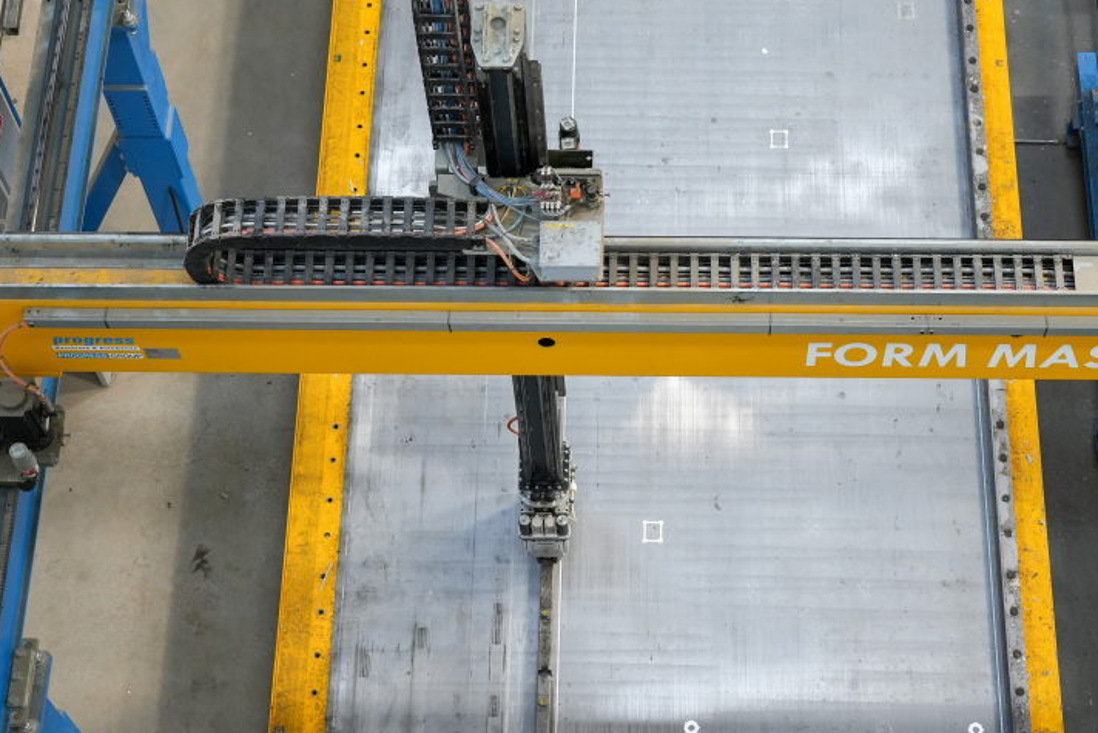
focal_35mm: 59
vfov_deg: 22.9
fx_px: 1800
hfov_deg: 33.9
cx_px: 637
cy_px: 261
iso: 1000
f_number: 4
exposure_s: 1/160
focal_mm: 35
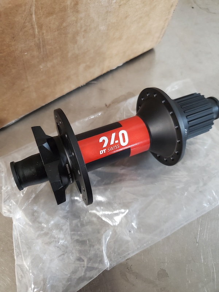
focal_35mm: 26
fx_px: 219
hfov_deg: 53.1
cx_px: 110
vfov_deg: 67.3
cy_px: 146
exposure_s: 1/40
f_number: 1.5
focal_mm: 4.3
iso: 640
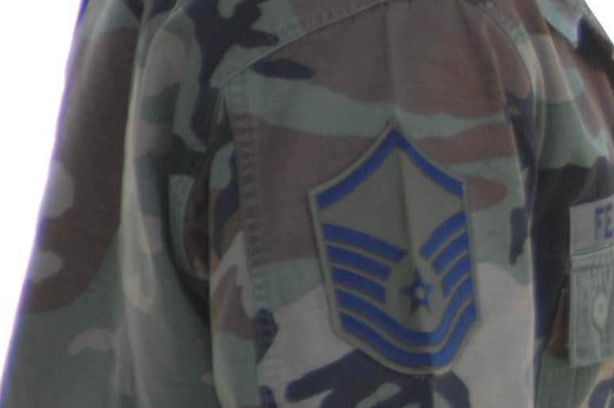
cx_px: 1675
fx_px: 21326
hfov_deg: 1.6
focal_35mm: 1252
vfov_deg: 1.1
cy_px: -210
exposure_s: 1/250
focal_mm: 150
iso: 250
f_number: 5.6
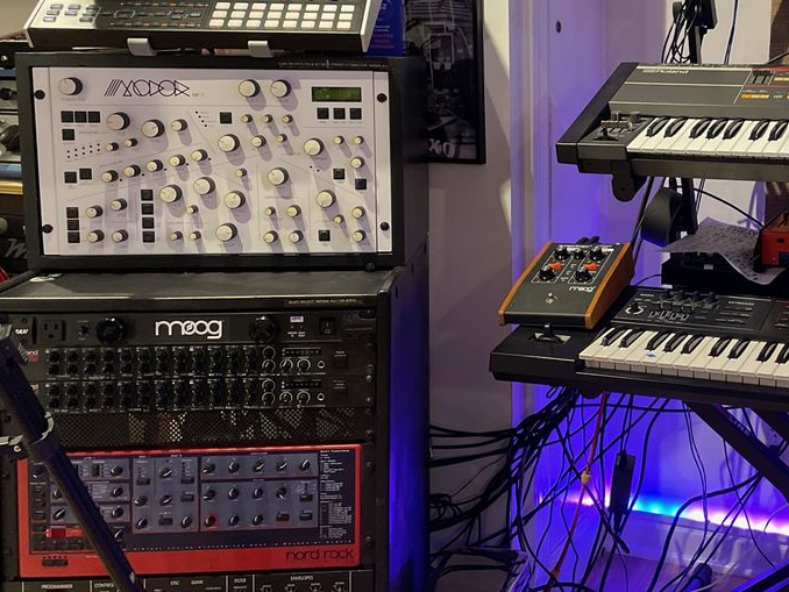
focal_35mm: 46
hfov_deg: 39.0
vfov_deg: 31.3
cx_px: 675
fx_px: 1049
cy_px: 201
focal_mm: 4.2
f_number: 1.6
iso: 500
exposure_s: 1/40
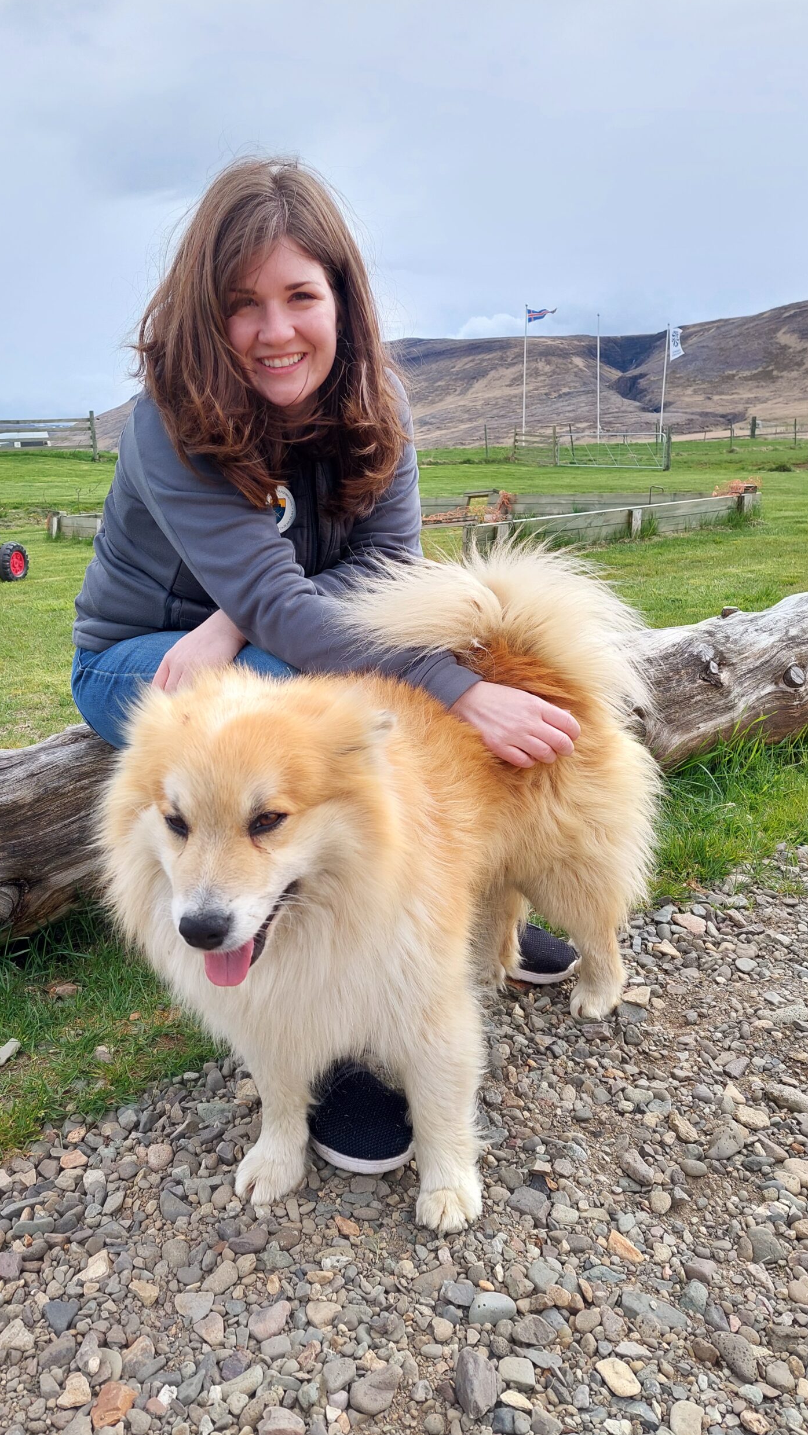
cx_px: 348
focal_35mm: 27
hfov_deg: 42.8
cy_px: 736
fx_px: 1028
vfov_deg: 69.8
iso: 40
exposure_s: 1/657
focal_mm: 5.23
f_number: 1.8
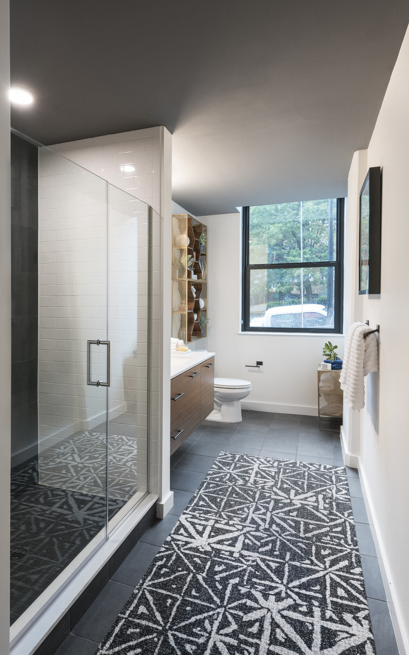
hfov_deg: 57.1
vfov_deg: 82.3
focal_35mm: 21
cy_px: 315
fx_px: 375
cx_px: 182
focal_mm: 19
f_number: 13
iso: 200
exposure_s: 1
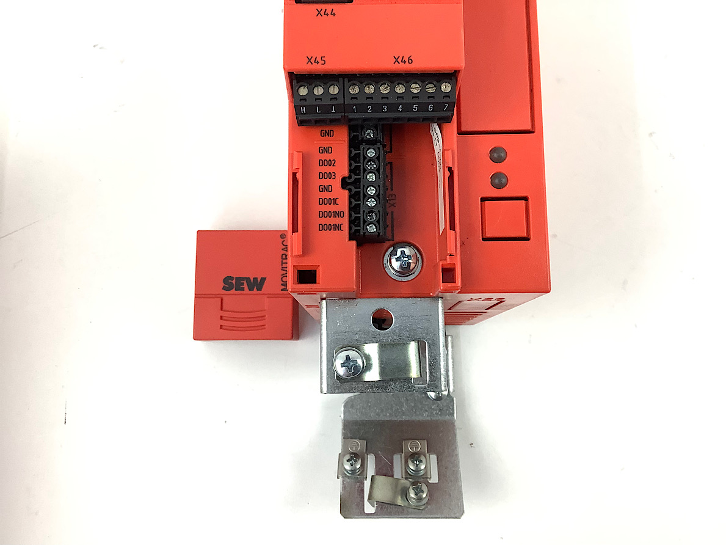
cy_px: 272
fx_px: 650
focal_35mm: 31
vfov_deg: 45.4
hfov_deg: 58.3
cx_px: 363
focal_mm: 3.3
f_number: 2.4
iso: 100
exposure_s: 1/50
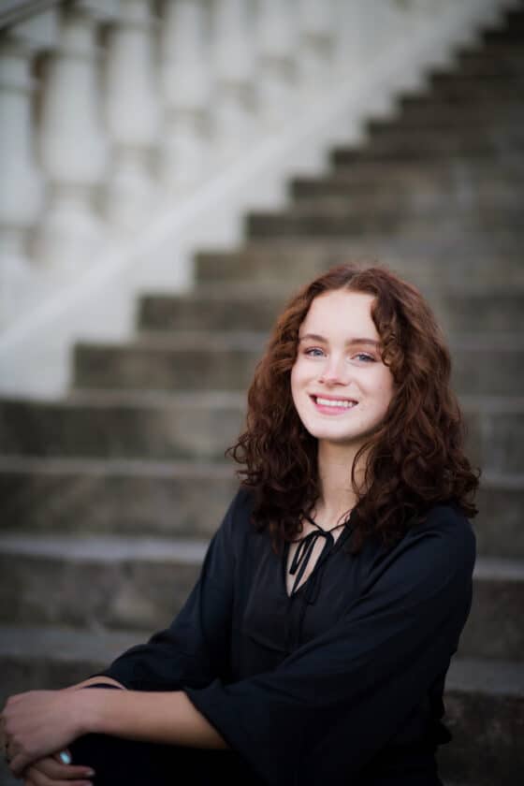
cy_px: 393
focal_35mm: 85
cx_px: 262
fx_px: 1856
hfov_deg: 16.1
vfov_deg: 23.9
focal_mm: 85
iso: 200
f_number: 1.4
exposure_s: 1/640
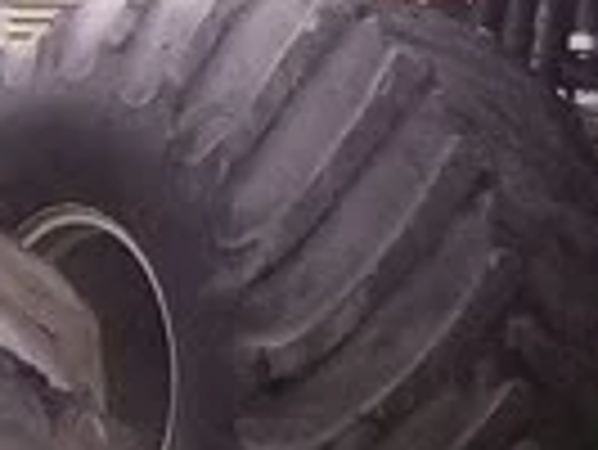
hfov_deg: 9.3
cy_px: -68
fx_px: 3424
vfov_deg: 7.5
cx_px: 1241
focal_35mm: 198
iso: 80
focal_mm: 5.5
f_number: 3.4
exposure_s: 1/125
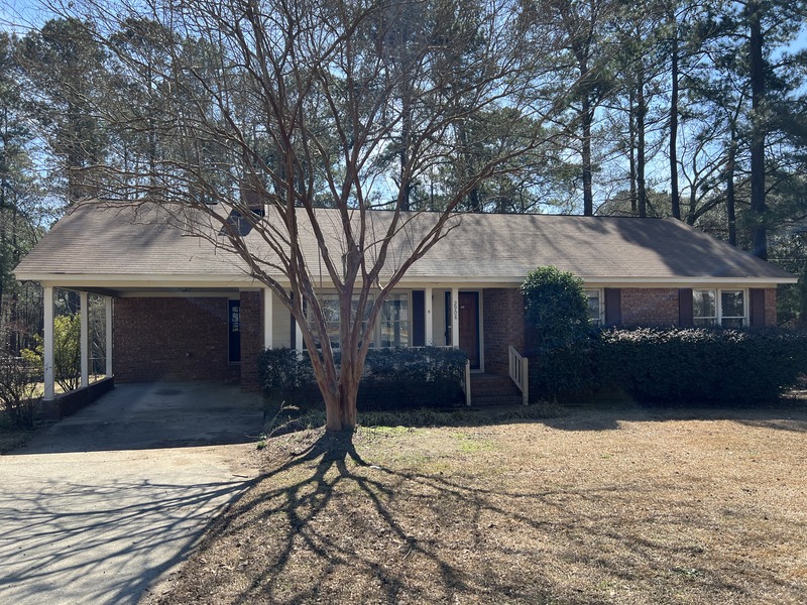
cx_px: 404
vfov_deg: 53.1
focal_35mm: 26
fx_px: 606
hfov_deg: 67.3
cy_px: 302
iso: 50
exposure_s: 1/1698
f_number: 1.5
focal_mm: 5.7
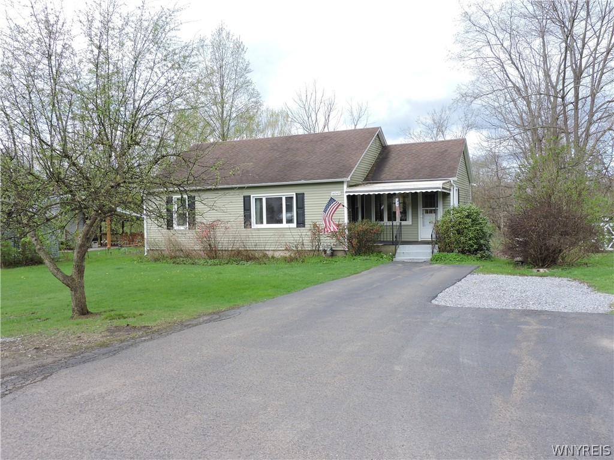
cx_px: 307
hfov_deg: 60.0
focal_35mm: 30
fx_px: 532
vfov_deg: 46.8
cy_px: 230
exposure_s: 1/320
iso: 100
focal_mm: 5.4
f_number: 3.1
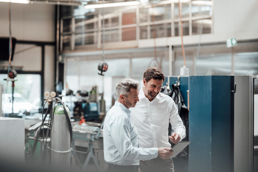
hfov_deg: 23.6
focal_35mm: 86
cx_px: 130
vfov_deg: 15.9
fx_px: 616
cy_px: 85
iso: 320
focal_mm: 85
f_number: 2.2
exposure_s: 1/320
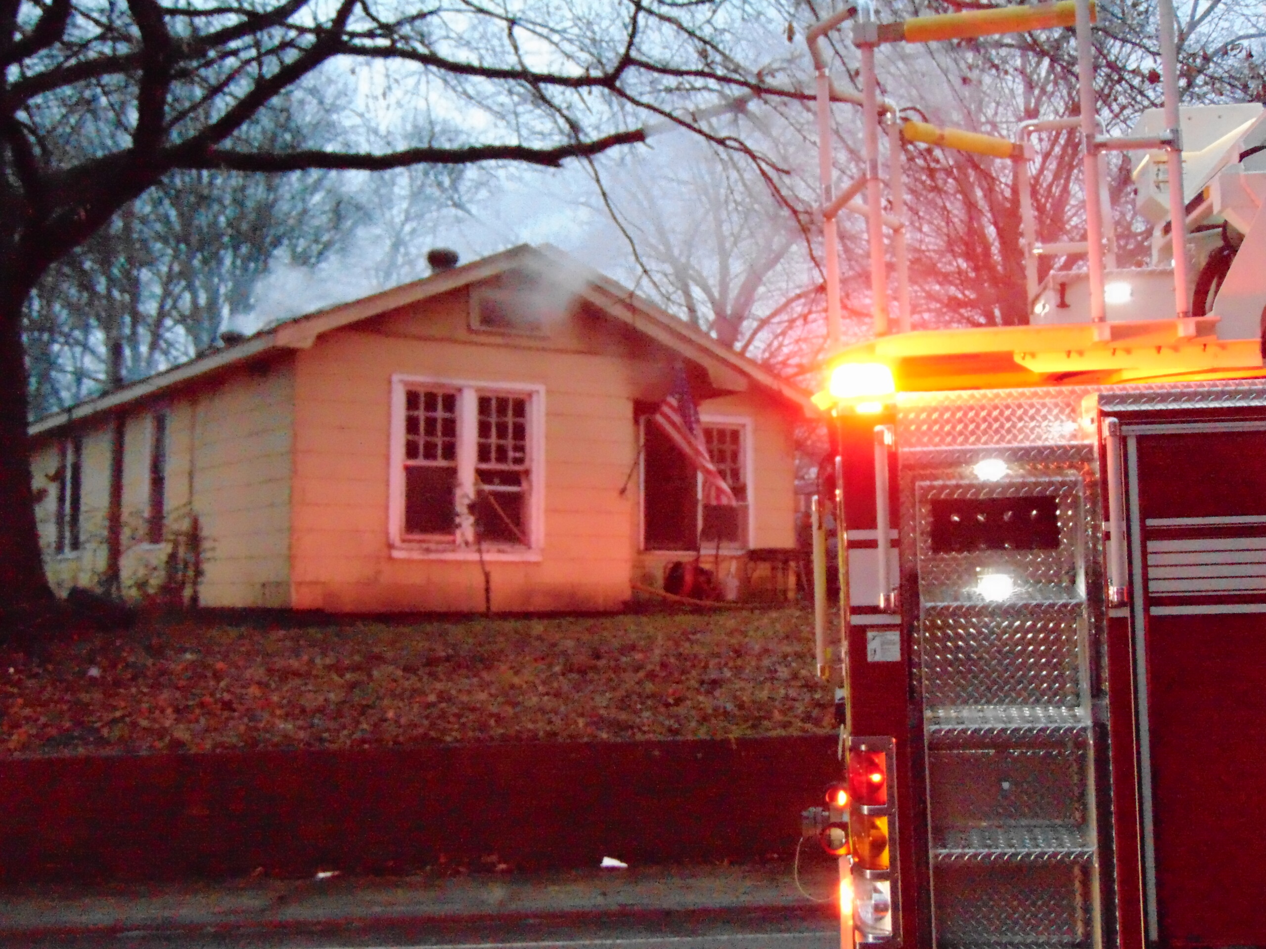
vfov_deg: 29.1
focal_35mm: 50
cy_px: 474
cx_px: 633
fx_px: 1829
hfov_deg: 38.2
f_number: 3.5
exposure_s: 1/60
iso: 1600
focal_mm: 9
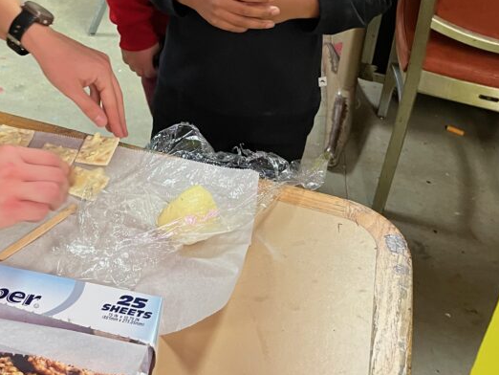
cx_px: 75
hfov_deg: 35.8
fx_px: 736
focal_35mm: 51
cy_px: 10
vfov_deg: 27.1
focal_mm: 5.1
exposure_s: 1/60
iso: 320
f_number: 1.6
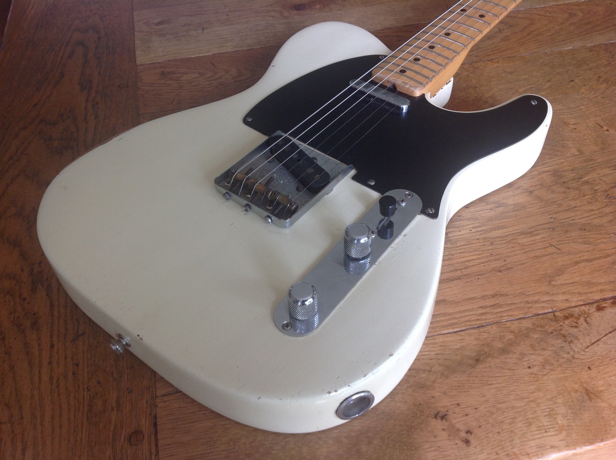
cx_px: 308
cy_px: 230
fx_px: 622
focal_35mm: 35
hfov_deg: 52.7
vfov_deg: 40.6
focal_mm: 4.28
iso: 50
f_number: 2.4
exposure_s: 1/30
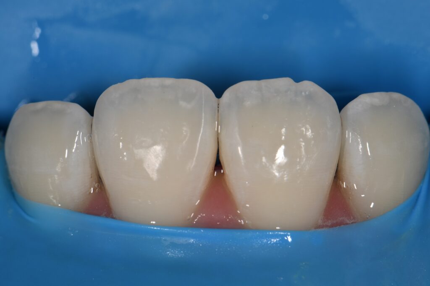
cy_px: 143
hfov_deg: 16.3
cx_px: 215
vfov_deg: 10.9
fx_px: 1504
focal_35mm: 126
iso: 200
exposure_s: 1/160
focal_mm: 105
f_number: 32
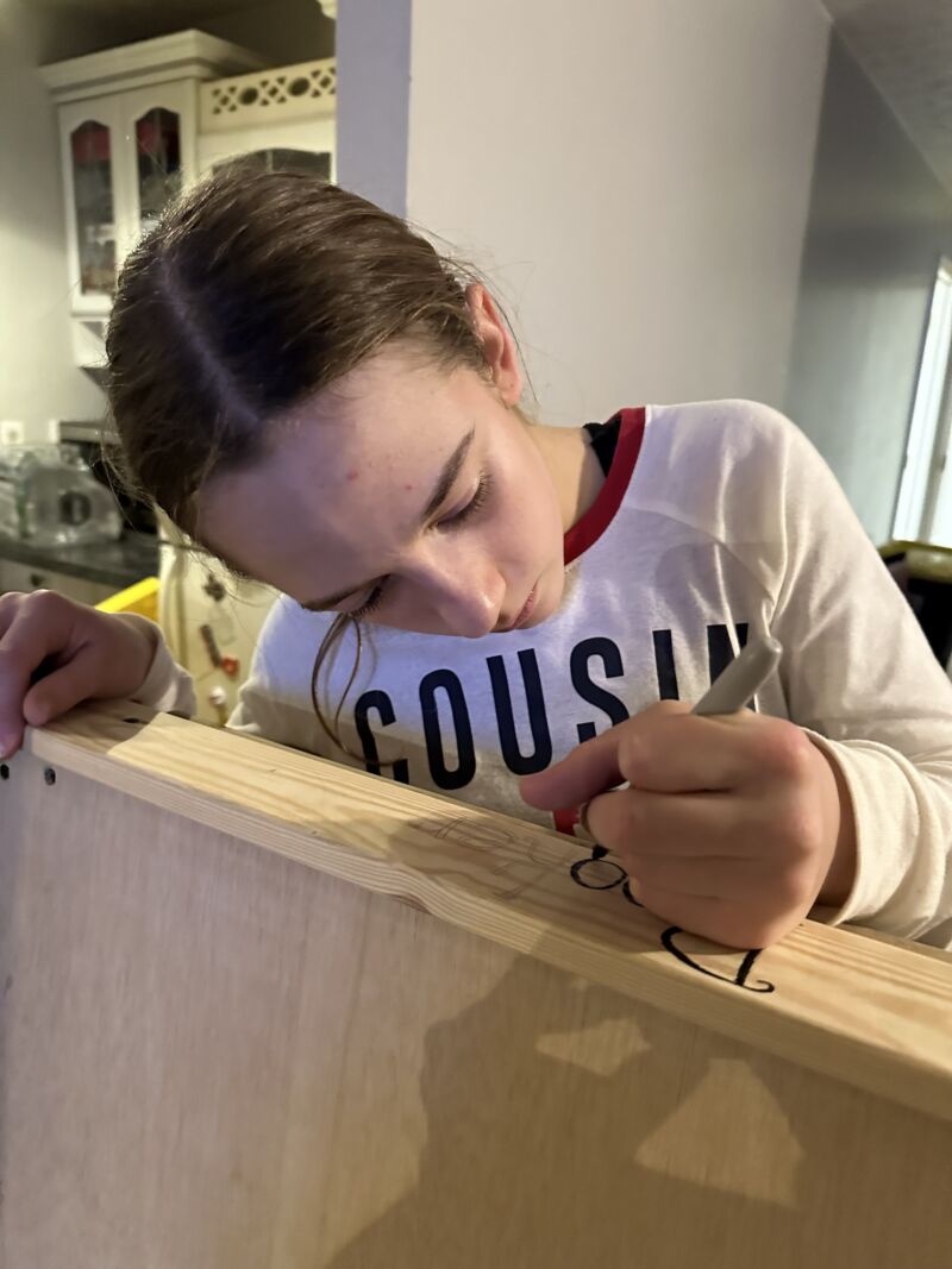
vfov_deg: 71.6
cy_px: 634
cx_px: 476
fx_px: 880
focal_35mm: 24
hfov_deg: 56.8
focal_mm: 6.86
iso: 1250
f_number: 1.78
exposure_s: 1/30
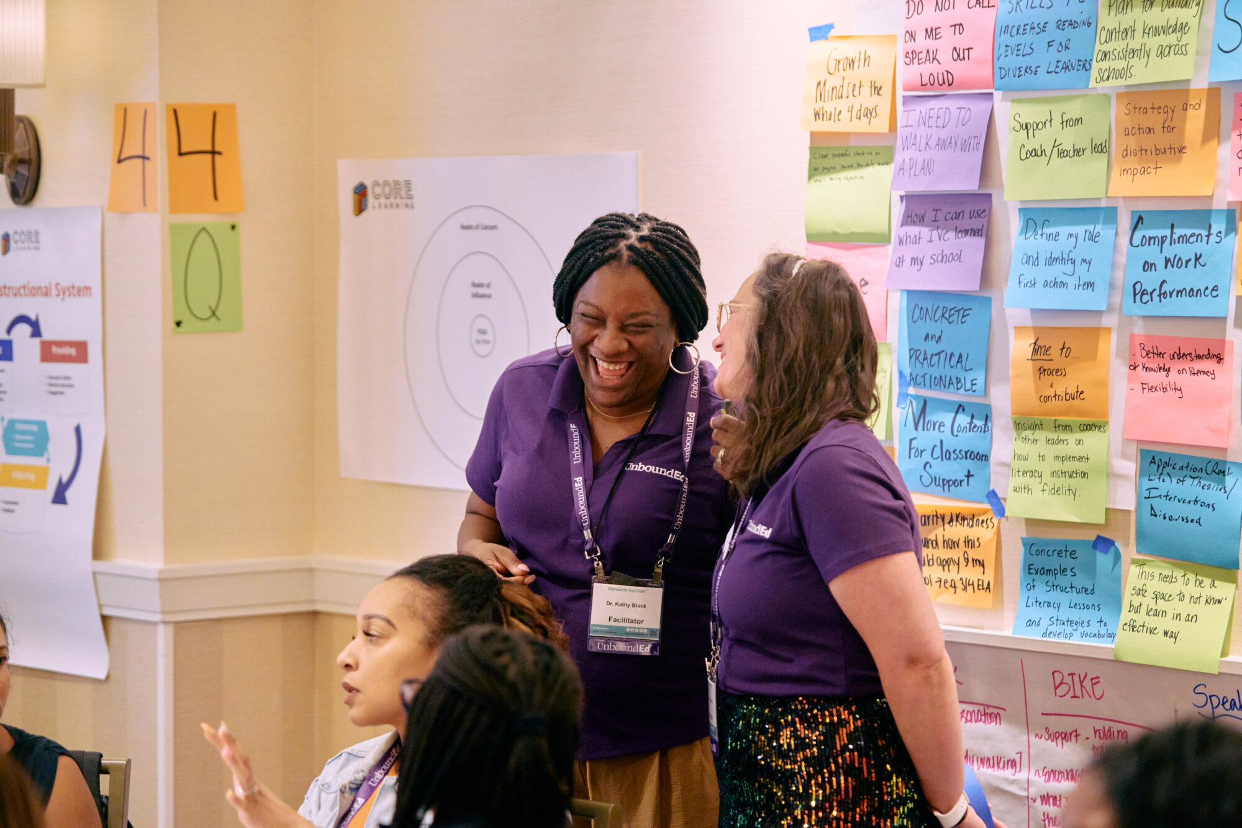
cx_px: 621
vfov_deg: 13.2
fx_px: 3587
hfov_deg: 19.6
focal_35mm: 104
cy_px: 414
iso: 2500
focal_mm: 104
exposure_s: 1/400
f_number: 2.8
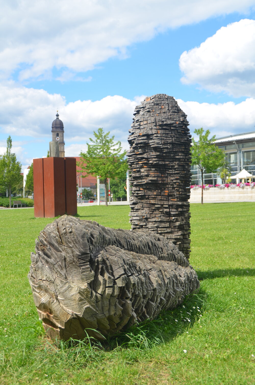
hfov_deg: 28.0
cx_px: 128
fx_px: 512
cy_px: 192
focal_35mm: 48
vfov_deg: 41.2
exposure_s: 1/320
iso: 100
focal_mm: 32
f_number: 8
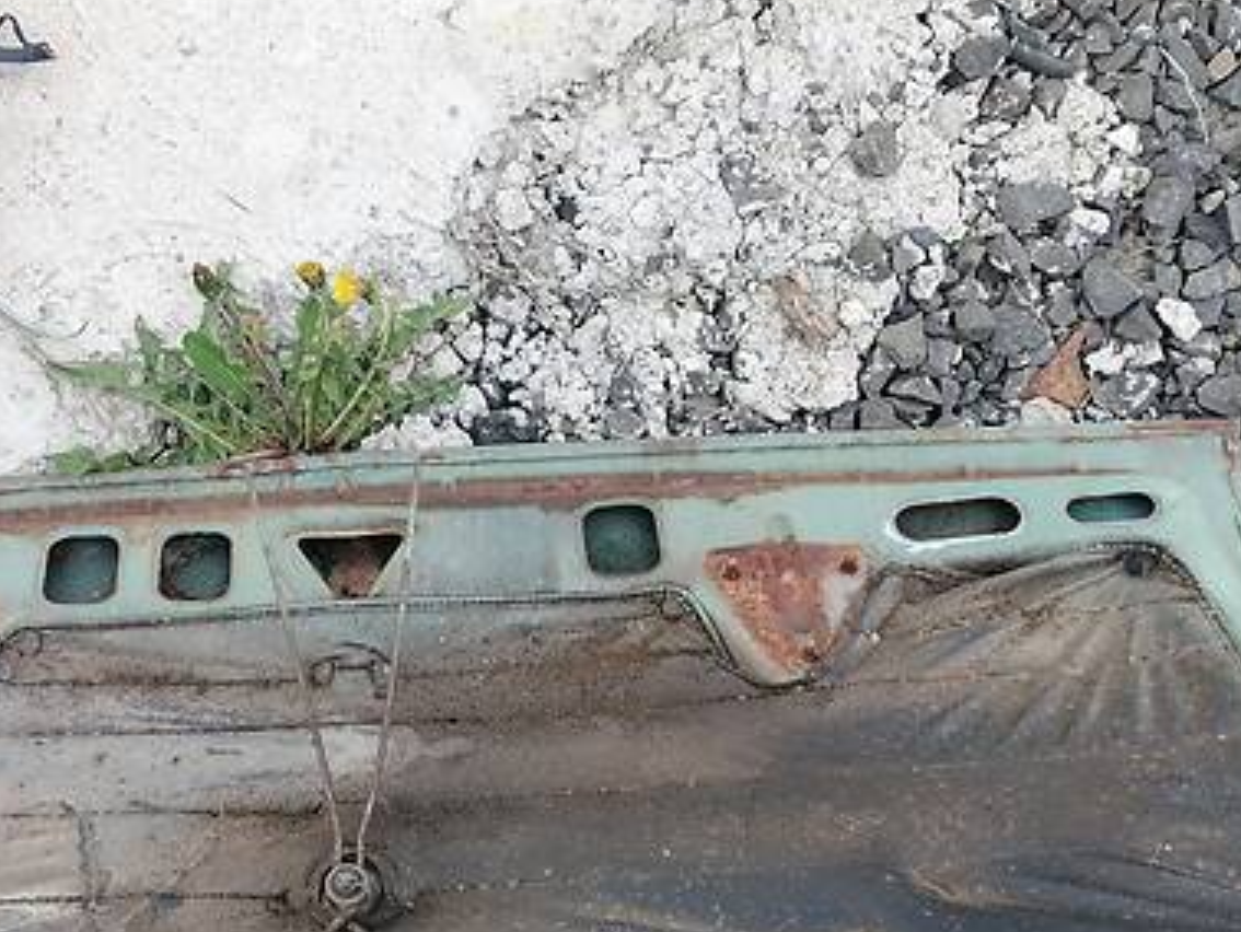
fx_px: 1578
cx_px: 387
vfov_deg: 32.4
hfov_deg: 42.2
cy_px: 683
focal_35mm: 44
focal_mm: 4
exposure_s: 1/50
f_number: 1.8
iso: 64
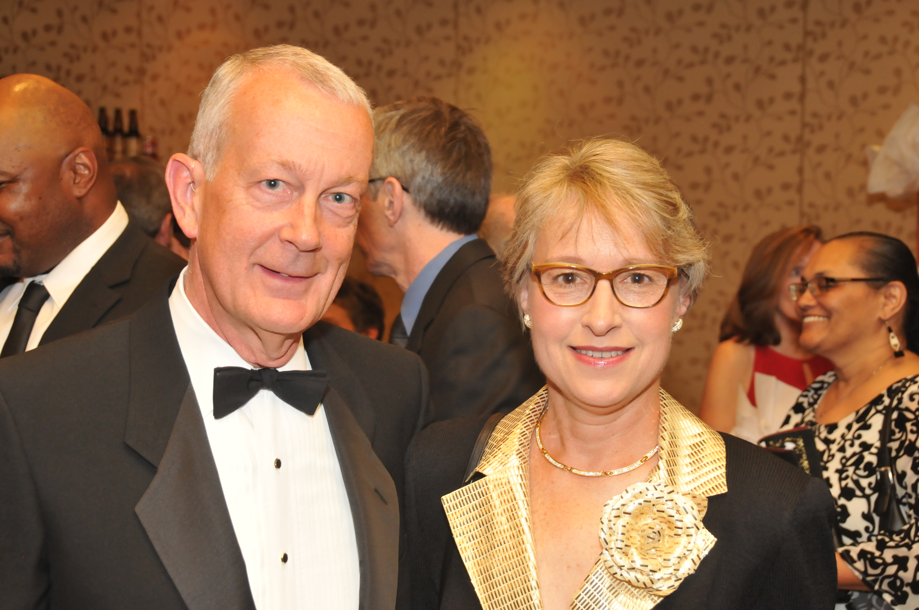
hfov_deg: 29.3
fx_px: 1759
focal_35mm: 69
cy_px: 305
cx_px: 460
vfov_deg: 19.7
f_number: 6.3
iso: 800
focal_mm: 46
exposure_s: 1/60
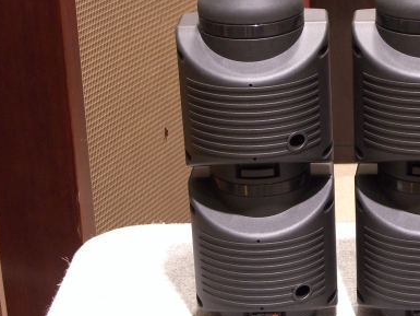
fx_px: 1371
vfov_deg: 13.1
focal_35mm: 113
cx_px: 343
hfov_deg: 17.3
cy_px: 155
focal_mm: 14.2
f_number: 4
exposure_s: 1/5
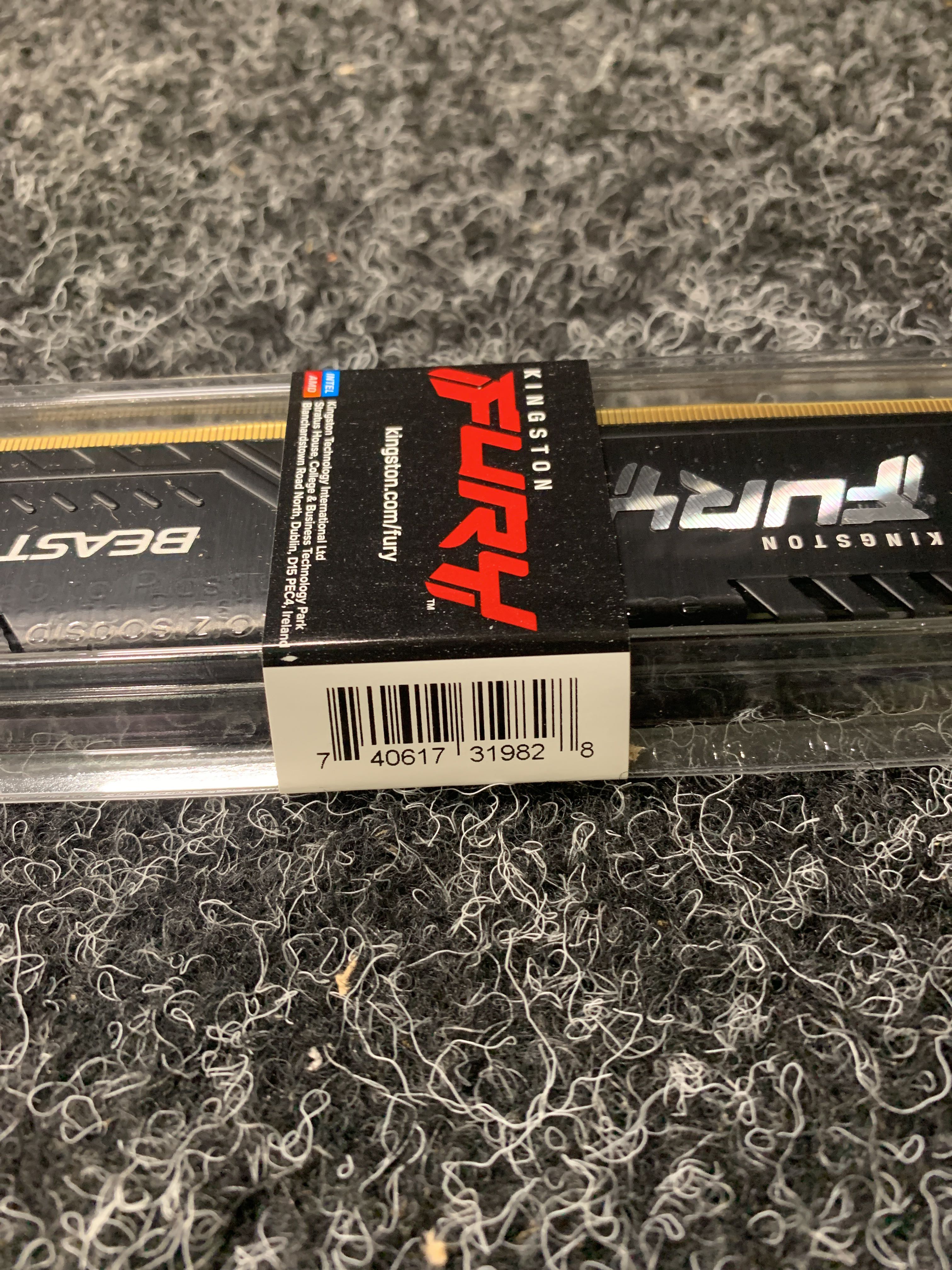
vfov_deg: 67.3
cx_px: 476
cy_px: 635
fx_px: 953
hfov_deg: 53.1
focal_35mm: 26
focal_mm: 4.25
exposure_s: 1/43
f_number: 1.8
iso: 400
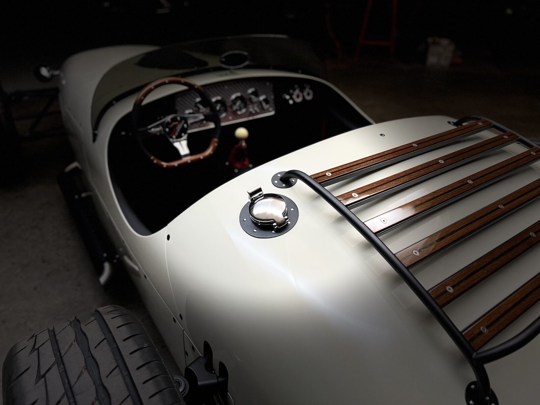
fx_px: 406
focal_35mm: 26
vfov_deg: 53.1
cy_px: 202
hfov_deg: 67.3
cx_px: 270
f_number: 1.5
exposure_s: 1/60
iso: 160
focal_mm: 5.7
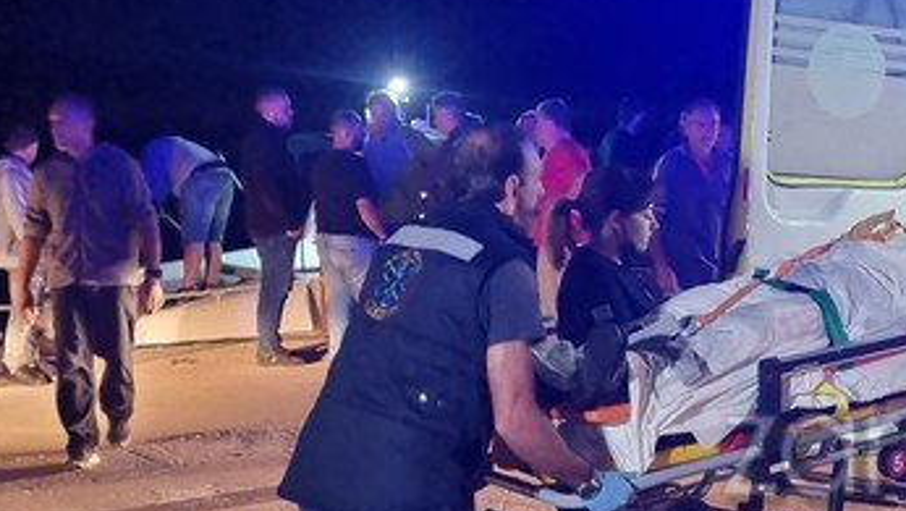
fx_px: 1634
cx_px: 704
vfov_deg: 17.8
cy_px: 279
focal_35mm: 68
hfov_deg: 30.3
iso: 800
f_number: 1.8
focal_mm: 6.7
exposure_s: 1/25
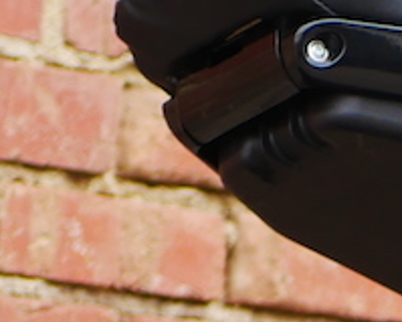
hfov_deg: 4.8
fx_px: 4673
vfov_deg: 3.9
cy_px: 728
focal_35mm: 393
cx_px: 974
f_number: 1.7
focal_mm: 25
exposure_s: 1/1000
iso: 200
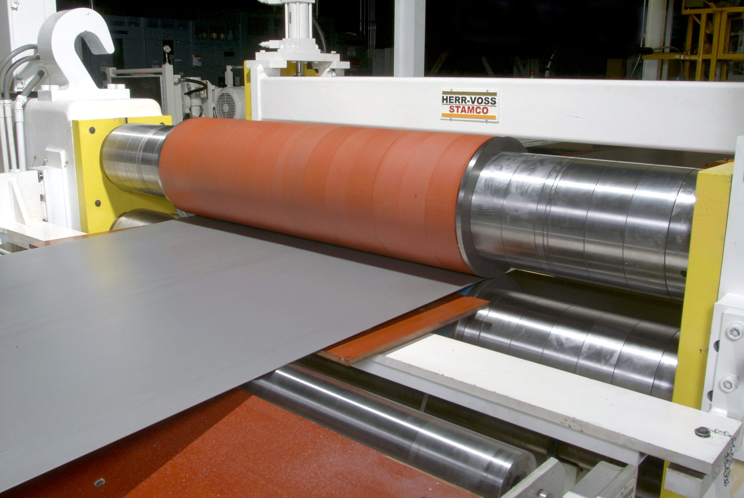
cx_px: 372
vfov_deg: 40.1
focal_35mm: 33
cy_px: 249
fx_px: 683
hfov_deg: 57.2
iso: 100
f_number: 13
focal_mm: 22
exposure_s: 1/125
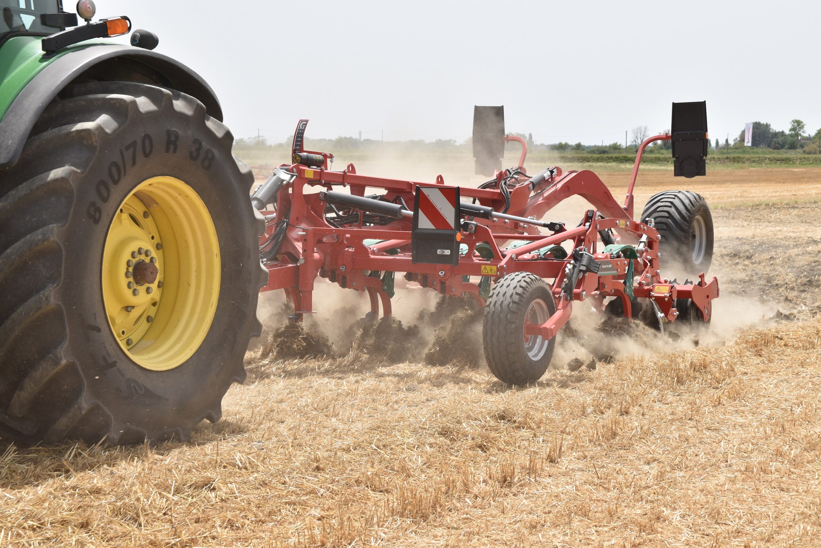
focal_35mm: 75
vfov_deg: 18.2
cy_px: 274
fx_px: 1710
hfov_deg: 27.0
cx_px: 410
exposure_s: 1/250
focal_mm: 50
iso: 100
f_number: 8
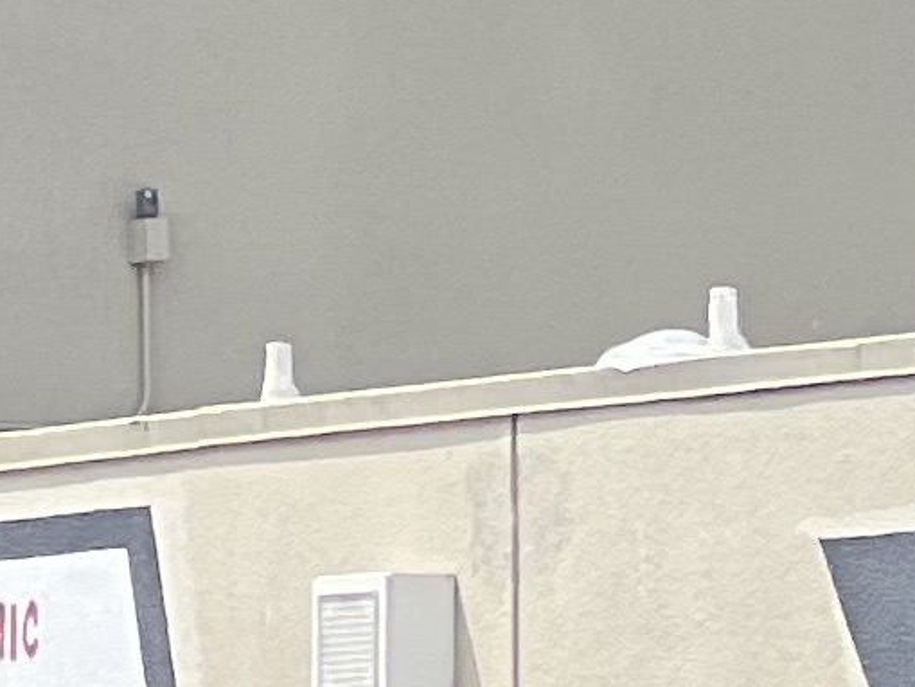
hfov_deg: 3.2
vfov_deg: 2.4
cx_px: 539
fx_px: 16128
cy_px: 2102
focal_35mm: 610
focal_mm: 9
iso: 32
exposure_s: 1/395
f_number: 2.8
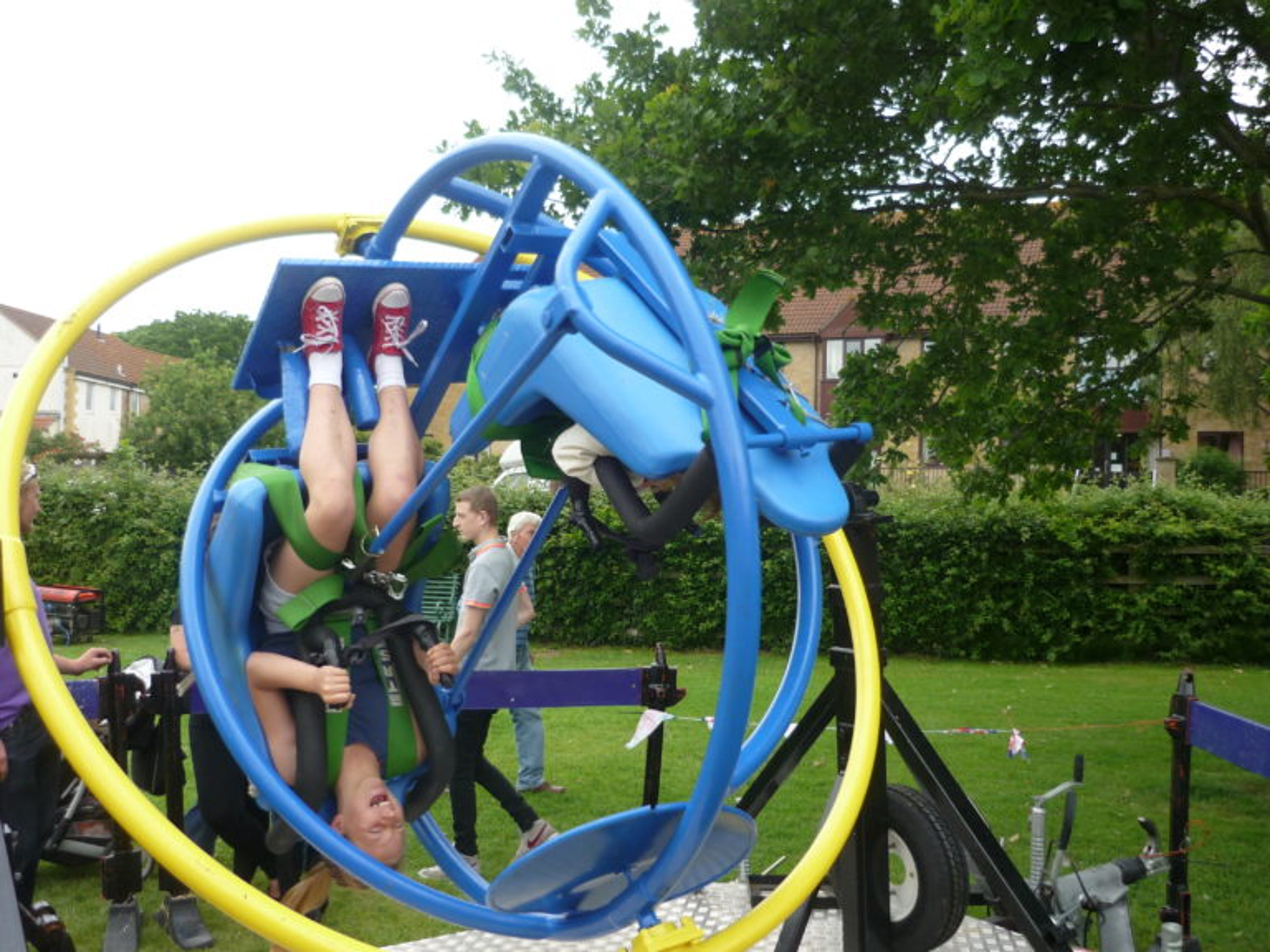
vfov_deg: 42.9
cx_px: 635
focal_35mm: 33
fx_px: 1211
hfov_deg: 55.4
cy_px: 476
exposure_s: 1/500
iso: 125
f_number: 2.8
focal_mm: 5.5
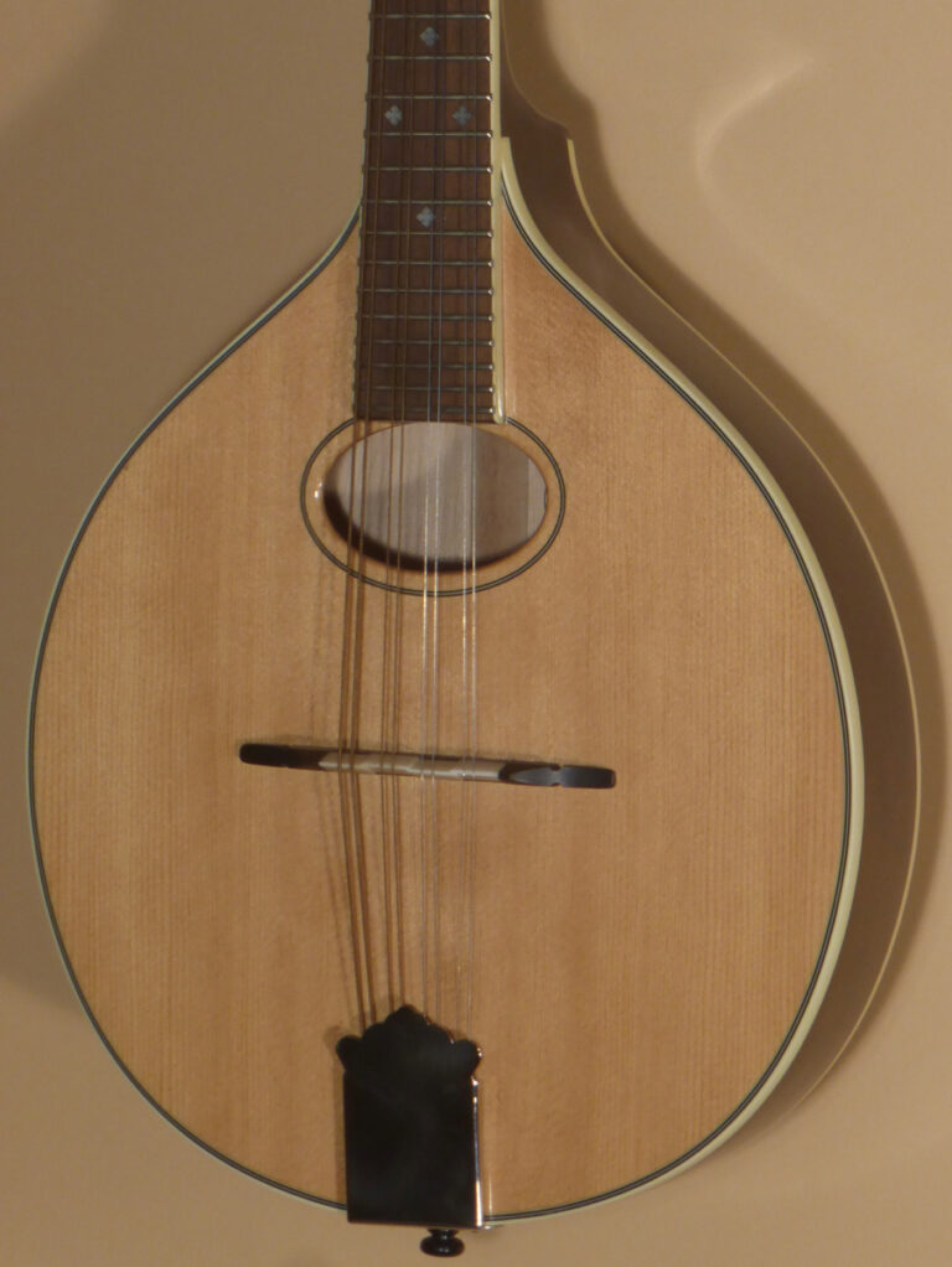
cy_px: 634
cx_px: 476
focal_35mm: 90
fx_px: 3296
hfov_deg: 16.4
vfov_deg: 21.8
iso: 100
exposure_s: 1/160
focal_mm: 16.1
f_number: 5.2
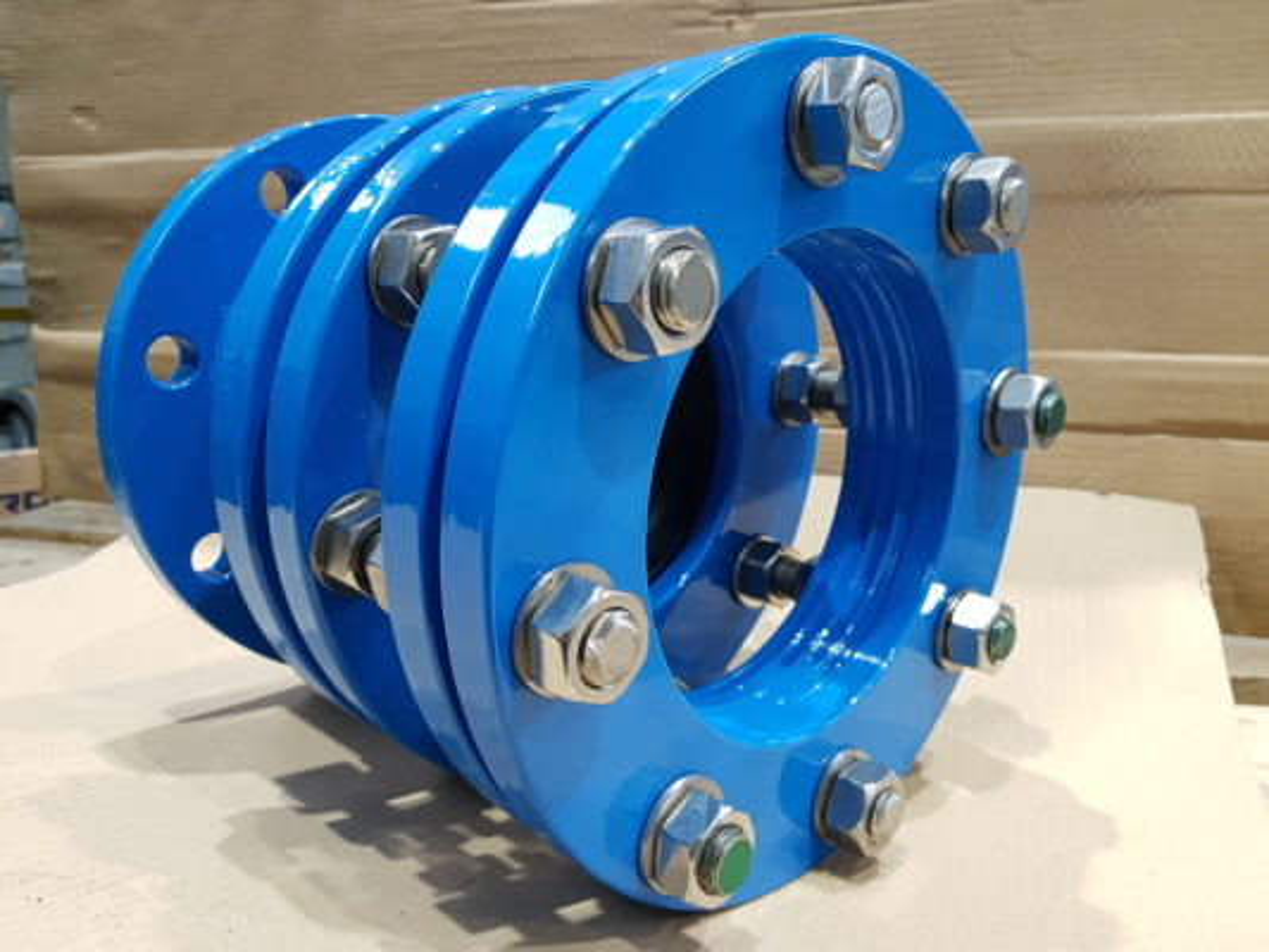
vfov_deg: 53.1
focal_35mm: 26
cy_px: 476
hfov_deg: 67.3
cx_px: 634
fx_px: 953
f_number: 1.7
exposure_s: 1/33
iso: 160
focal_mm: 4.2
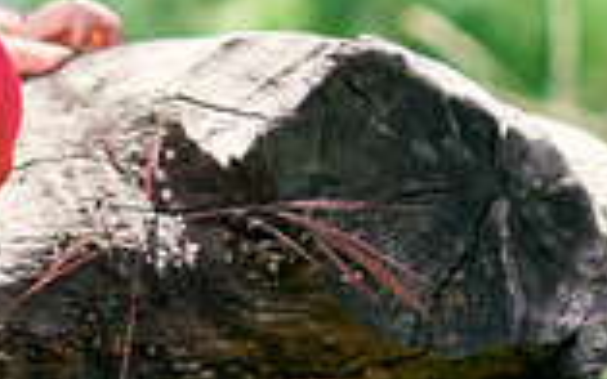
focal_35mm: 201
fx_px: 3324
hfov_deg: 10.2
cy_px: -439
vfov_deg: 6.3
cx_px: -251
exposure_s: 1/800
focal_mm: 35
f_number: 1.6
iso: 100
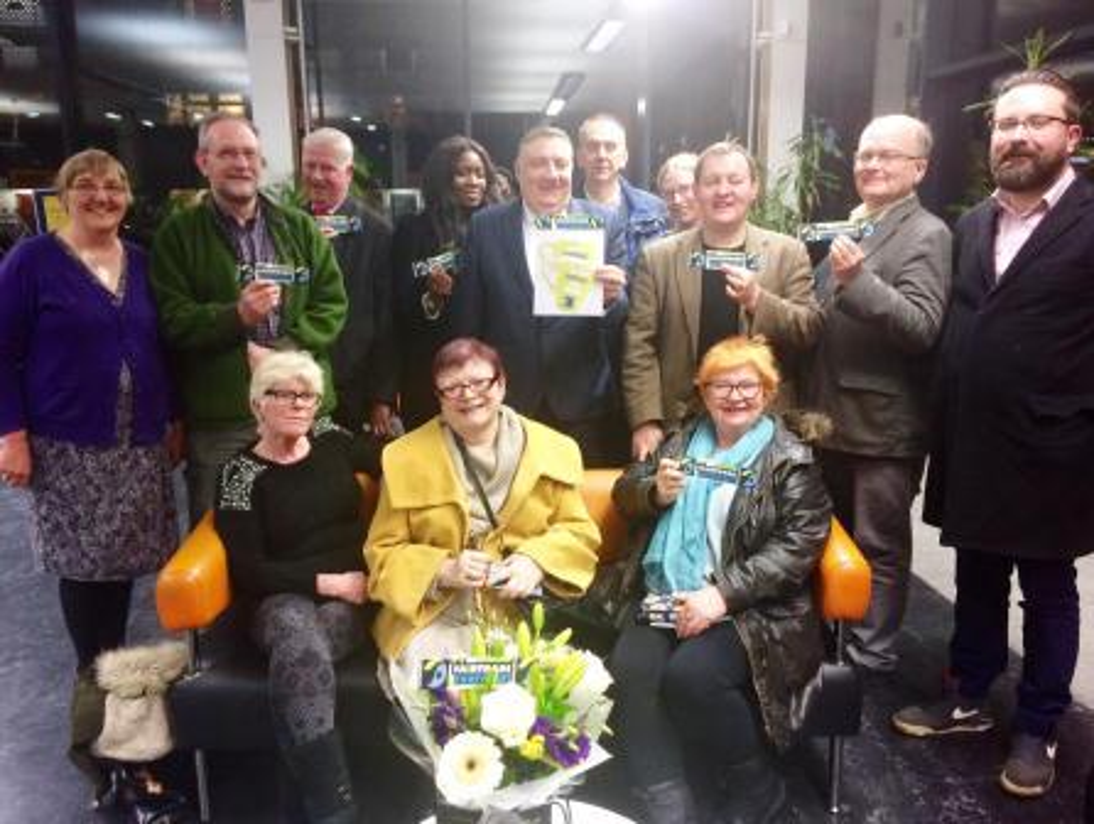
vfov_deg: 48.4
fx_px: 918
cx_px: 547
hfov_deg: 61.6
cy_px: 412
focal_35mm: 29
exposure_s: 1/33
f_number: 2.2
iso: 160
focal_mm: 4.15
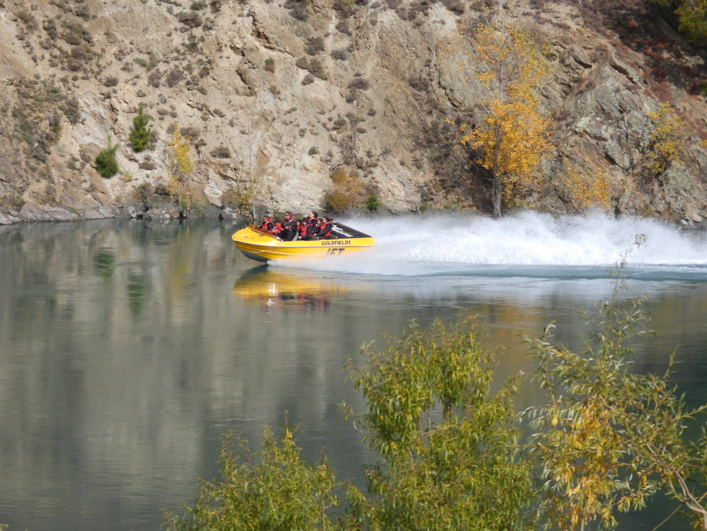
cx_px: 354
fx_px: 4902
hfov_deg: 8.2
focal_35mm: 240
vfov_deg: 6.2
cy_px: 266
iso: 100
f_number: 4.5
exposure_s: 1/800
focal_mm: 42.8
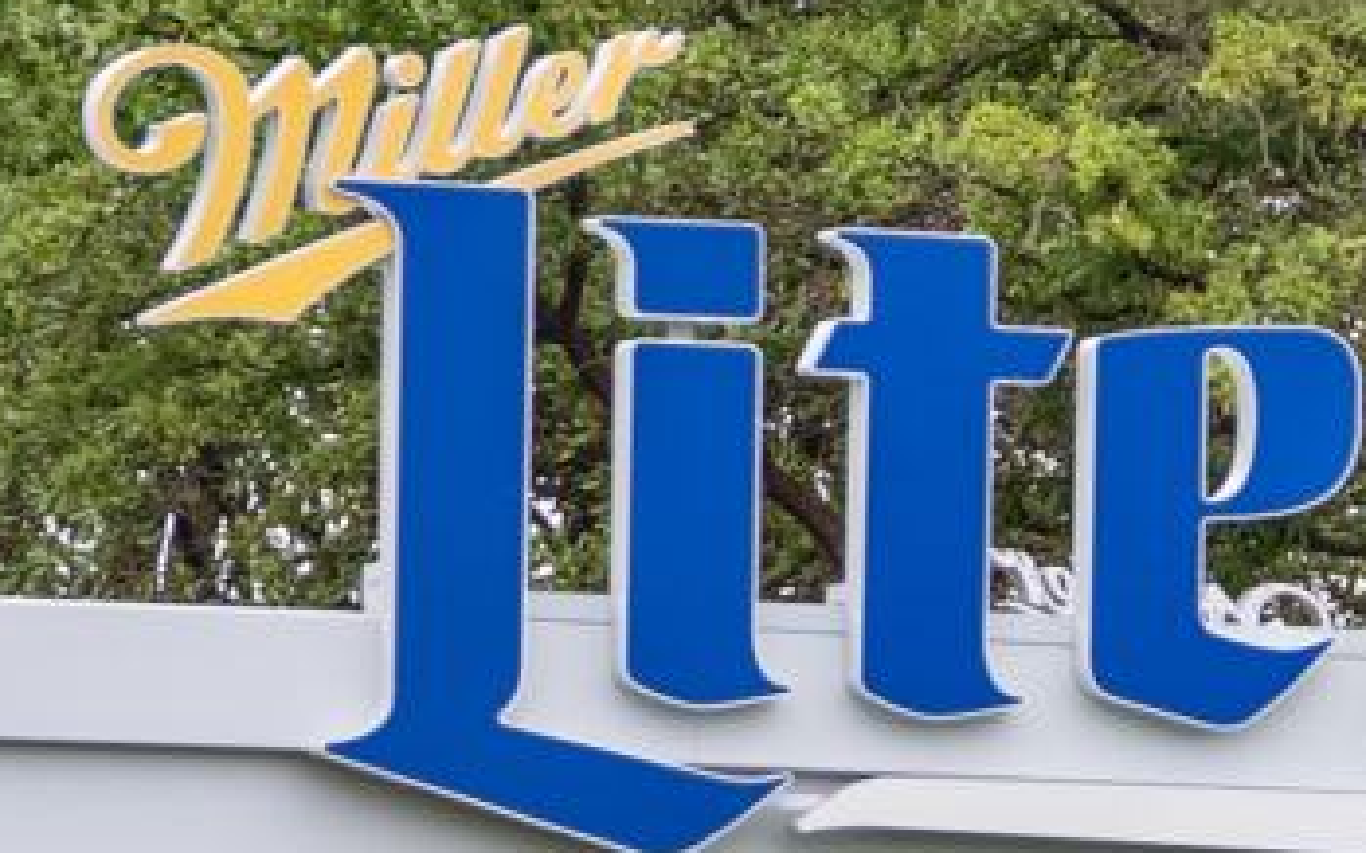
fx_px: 26949
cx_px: 2771
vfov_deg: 1.8
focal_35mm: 724
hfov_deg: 2.9
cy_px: 1499
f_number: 2.8
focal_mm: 121
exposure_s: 1/500
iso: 125
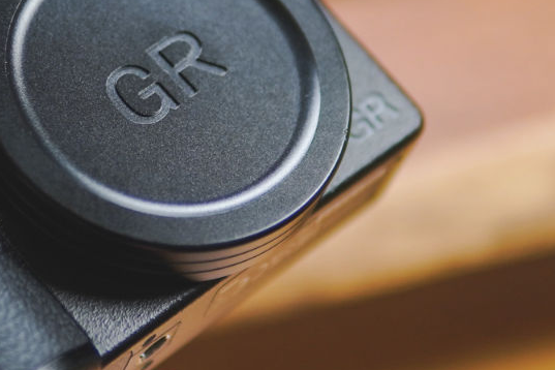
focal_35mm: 134
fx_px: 2066
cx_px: 134
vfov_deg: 10.2
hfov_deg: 15.2
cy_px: 99
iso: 400
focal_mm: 30
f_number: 1.4
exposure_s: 1/200
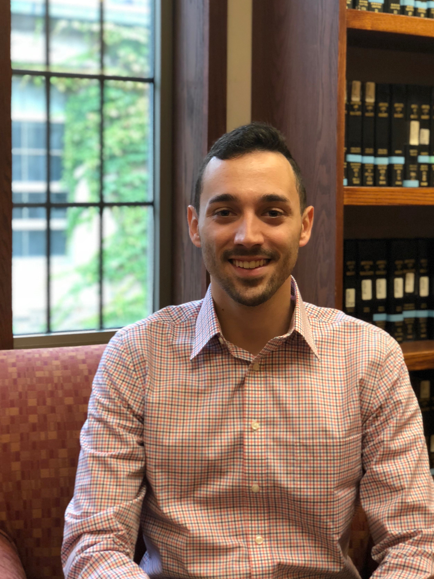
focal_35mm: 63
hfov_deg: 23.3
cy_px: 276
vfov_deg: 30.7
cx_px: 198
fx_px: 1053
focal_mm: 6
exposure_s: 1/40
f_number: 2.4
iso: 100
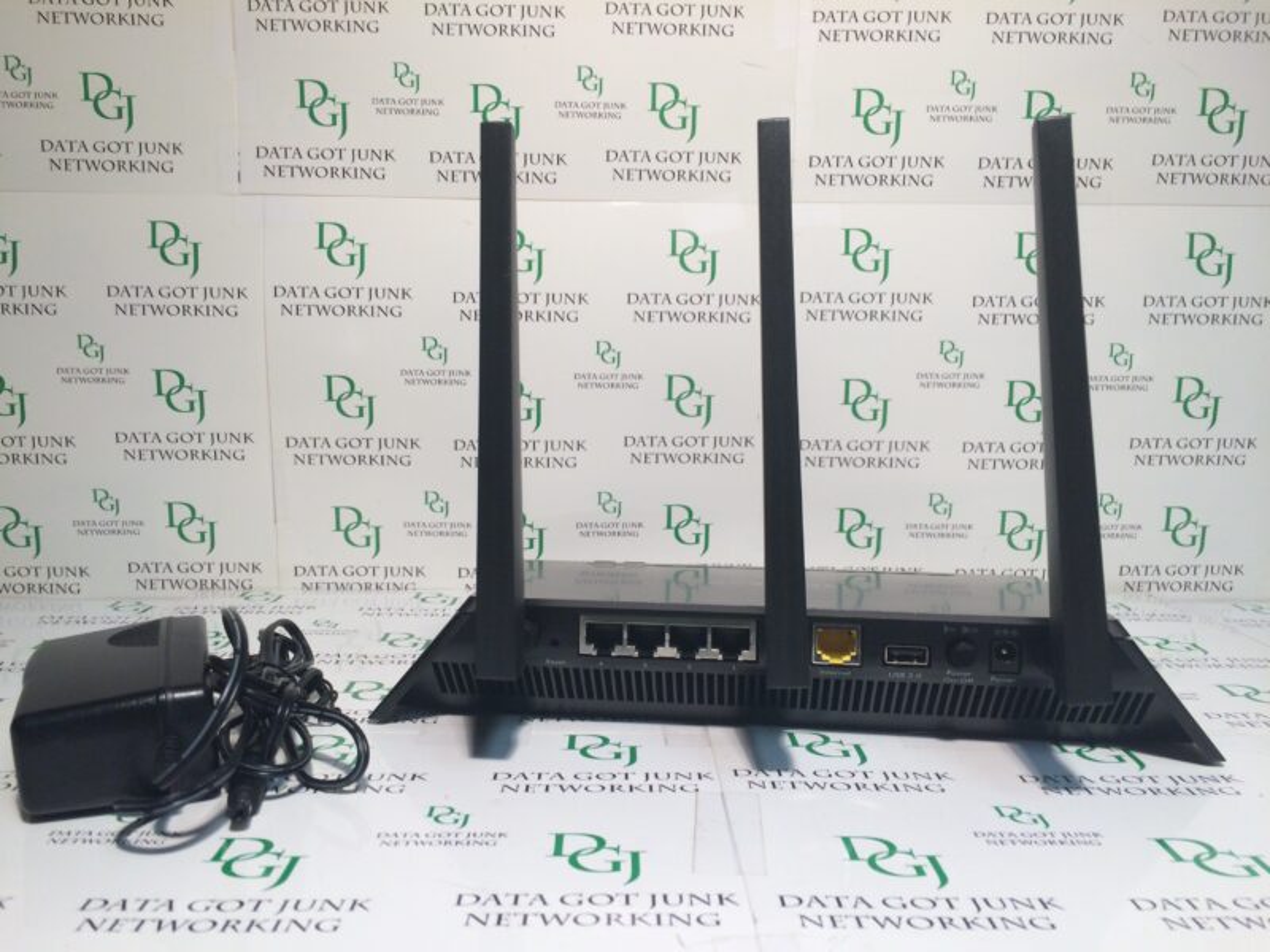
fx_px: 1064
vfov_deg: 48.2
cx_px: 635
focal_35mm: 29
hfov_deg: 61.7
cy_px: 476
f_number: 2.2
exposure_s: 1/120
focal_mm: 4.15
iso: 64
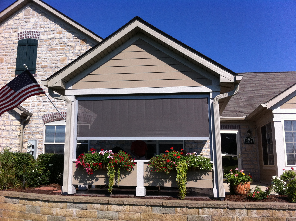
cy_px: 110
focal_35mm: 35
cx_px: 148
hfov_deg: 52.7
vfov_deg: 40.6
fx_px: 299
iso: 80
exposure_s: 1/1508
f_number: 2.8
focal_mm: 3.85
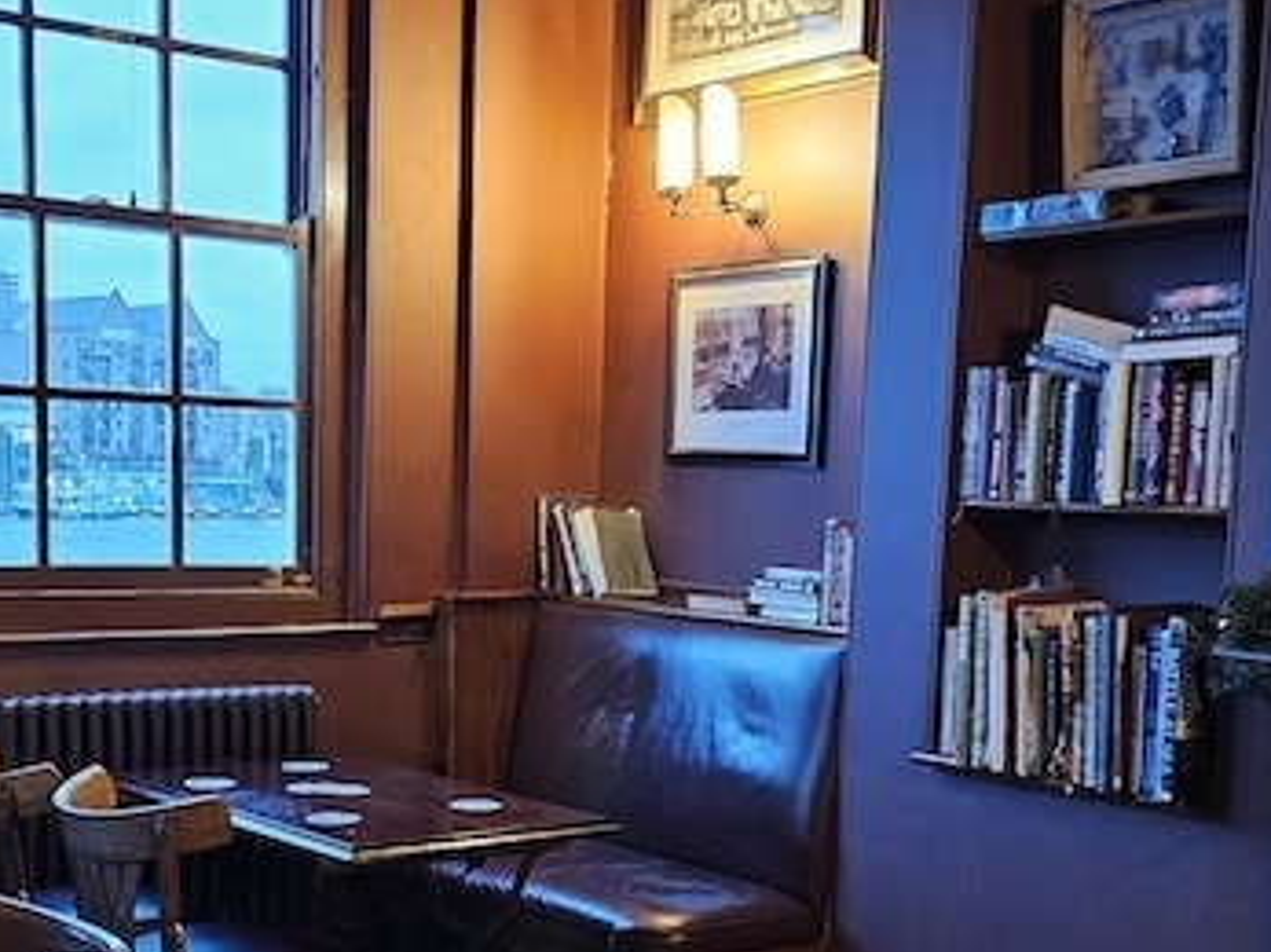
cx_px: 604
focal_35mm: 53
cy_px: 732
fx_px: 1945
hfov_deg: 36.2
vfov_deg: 27.1
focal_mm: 6.3
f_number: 1.7
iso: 800
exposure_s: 1/25
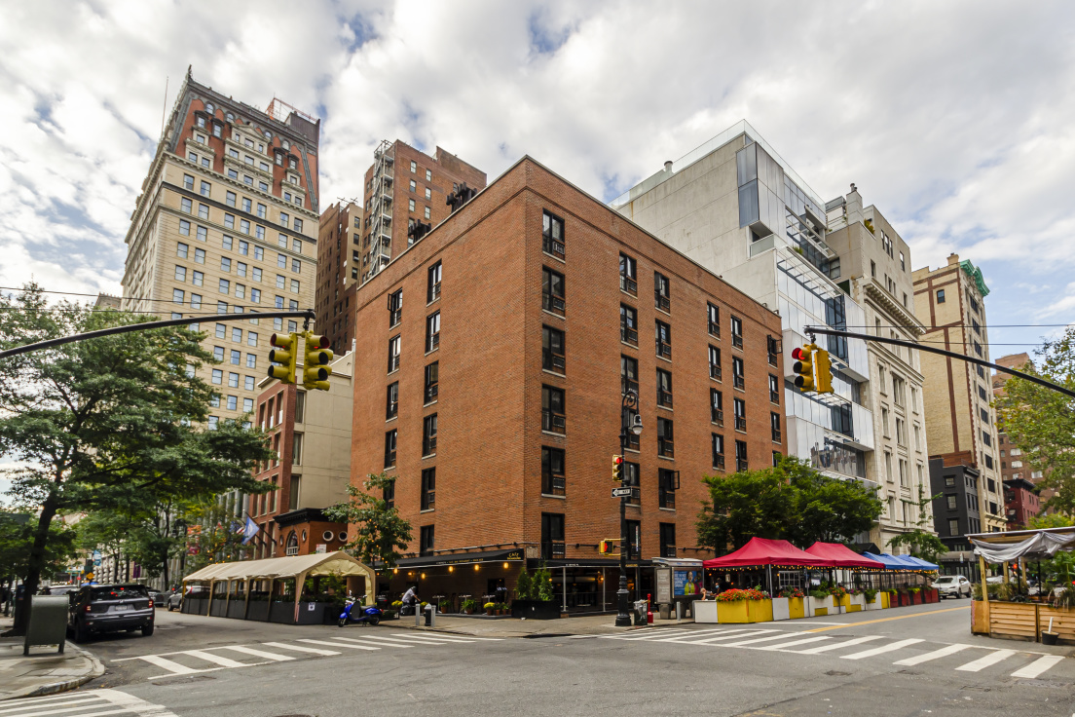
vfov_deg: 69.7
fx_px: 515
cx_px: 538
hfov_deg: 92.4
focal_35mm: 17
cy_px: 358
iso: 100
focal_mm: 11.5
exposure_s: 1/125
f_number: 8
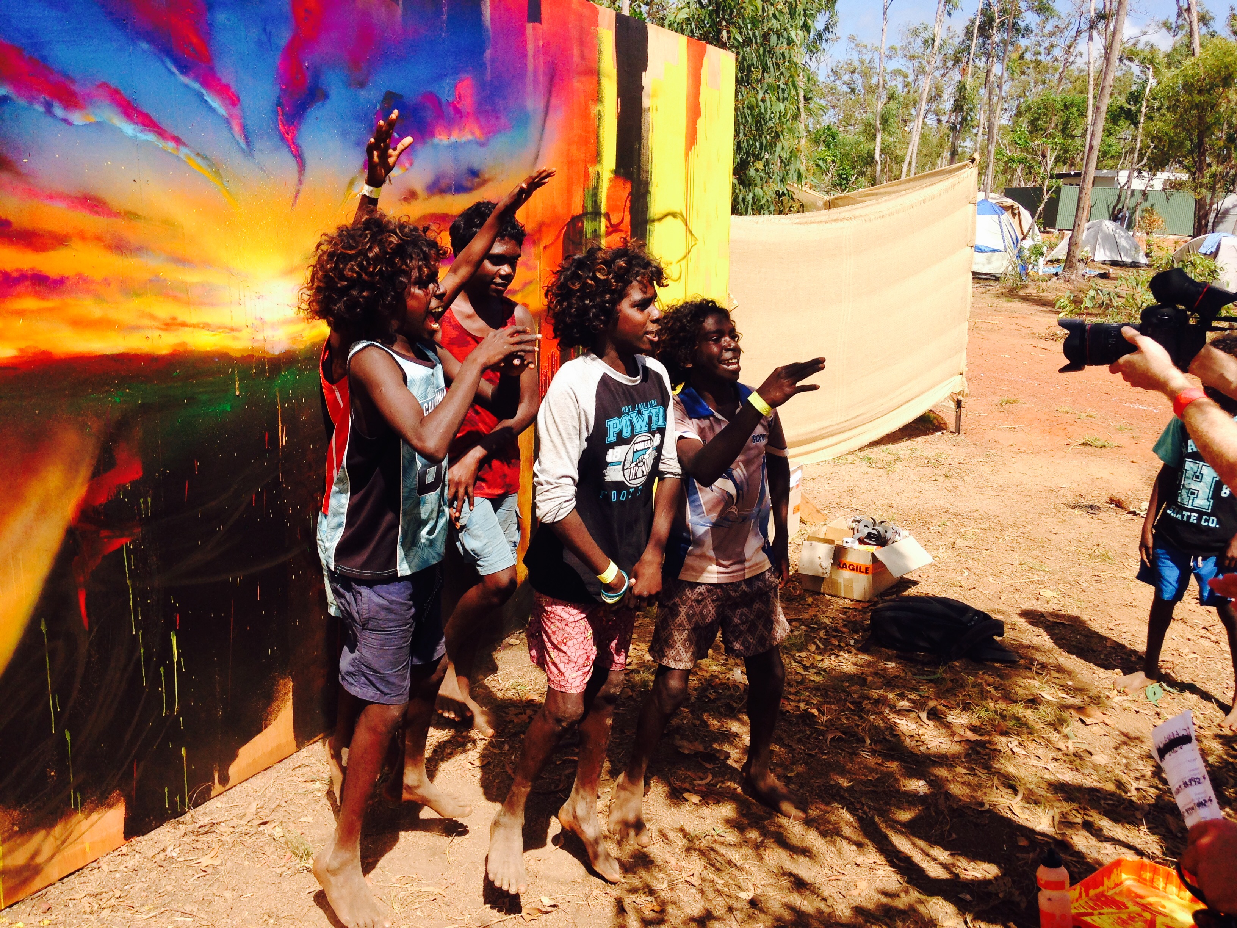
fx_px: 1179
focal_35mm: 33
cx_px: 618
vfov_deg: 42.9
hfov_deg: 55.4
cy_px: 464
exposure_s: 1/1232
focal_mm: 4.12
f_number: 2.4
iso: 50
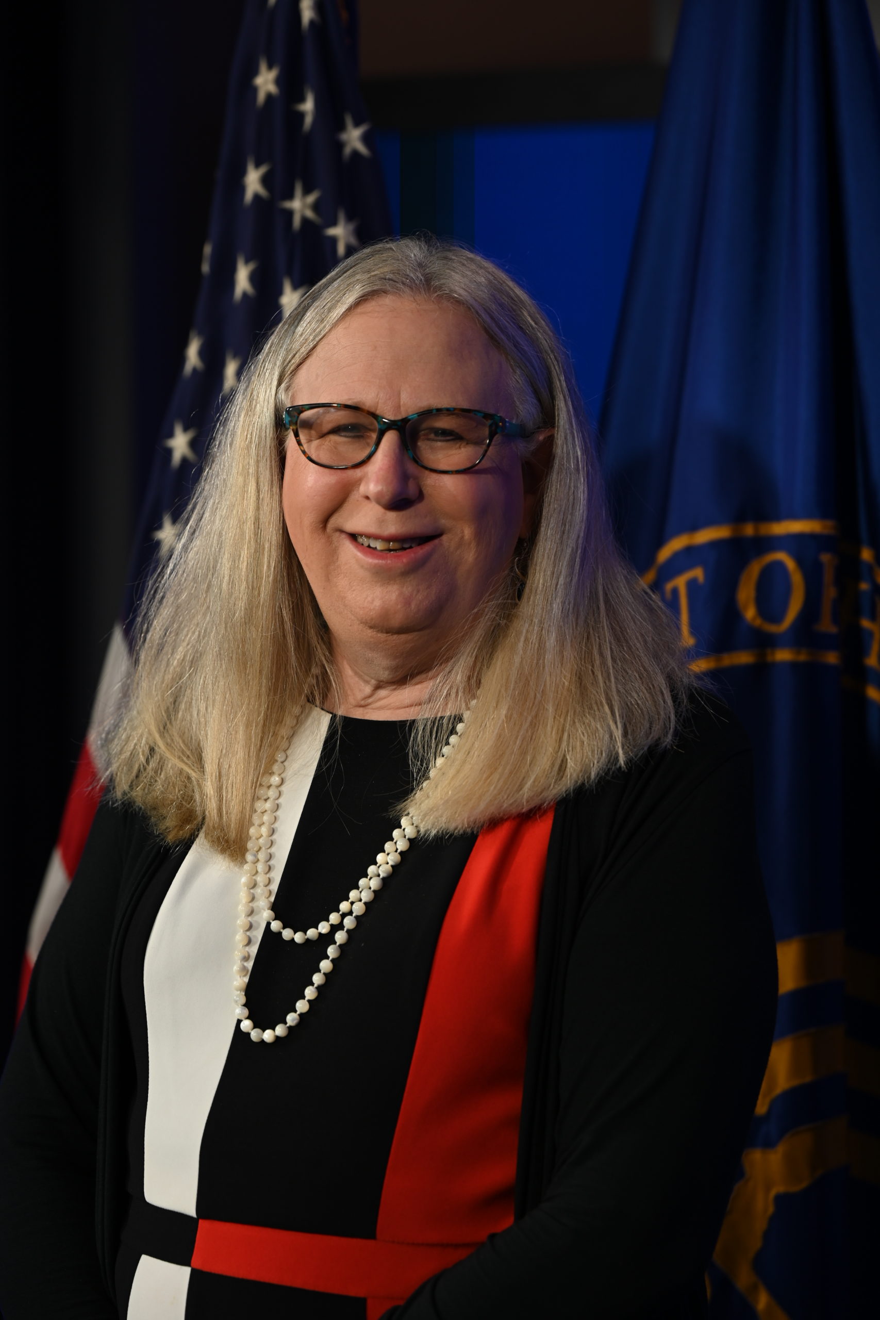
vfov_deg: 20.2
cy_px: 660
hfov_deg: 13.6
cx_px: 440
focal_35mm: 101
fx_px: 3703
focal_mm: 101
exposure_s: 1/80
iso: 200
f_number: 3.5
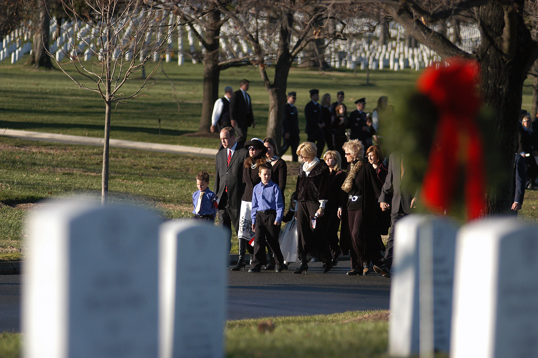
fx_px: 3248
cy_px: 179
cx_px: 269
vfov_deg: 6.3
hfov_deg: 9.5
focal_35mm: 218
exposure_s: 1/4000
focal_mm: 145
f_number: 2.8
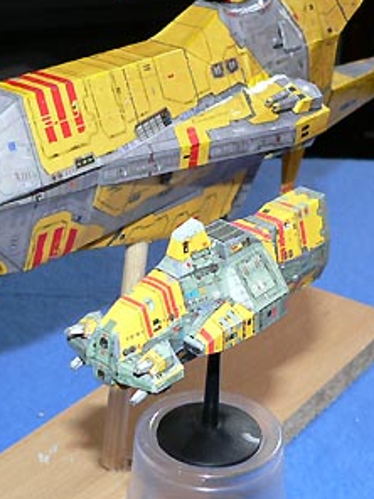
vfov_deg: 27.3
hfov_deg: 20.7
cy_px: 185
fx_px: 1023
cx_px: 155
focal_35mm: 71
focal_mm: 7
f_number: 2.8
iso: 80
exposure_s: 1/60
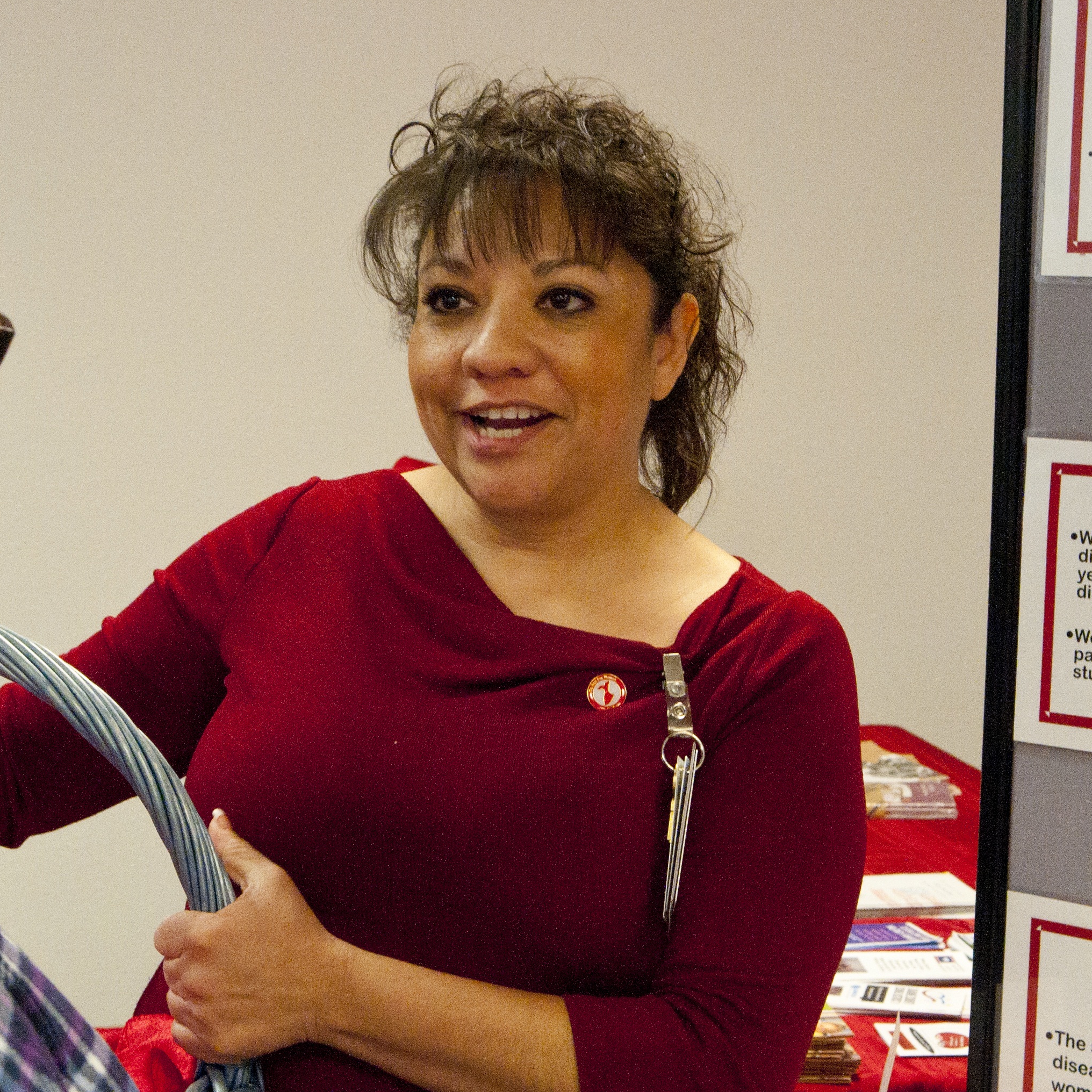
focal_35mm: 86
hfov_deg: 20.1
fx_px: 3069
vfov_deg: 20.2
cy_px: 588
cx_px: 403
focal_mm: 32
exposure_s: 1/60
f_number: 7.1
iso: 1600
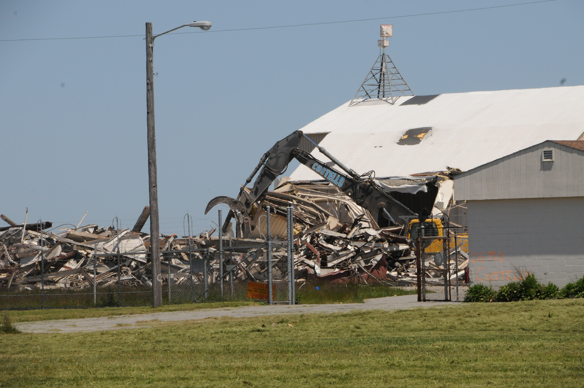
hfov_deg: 6.9
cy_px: 194
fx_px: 4861
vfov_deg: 4.6
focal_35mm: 300
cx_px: 292
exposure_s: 1/1000
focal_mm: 200
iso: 800
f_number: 16
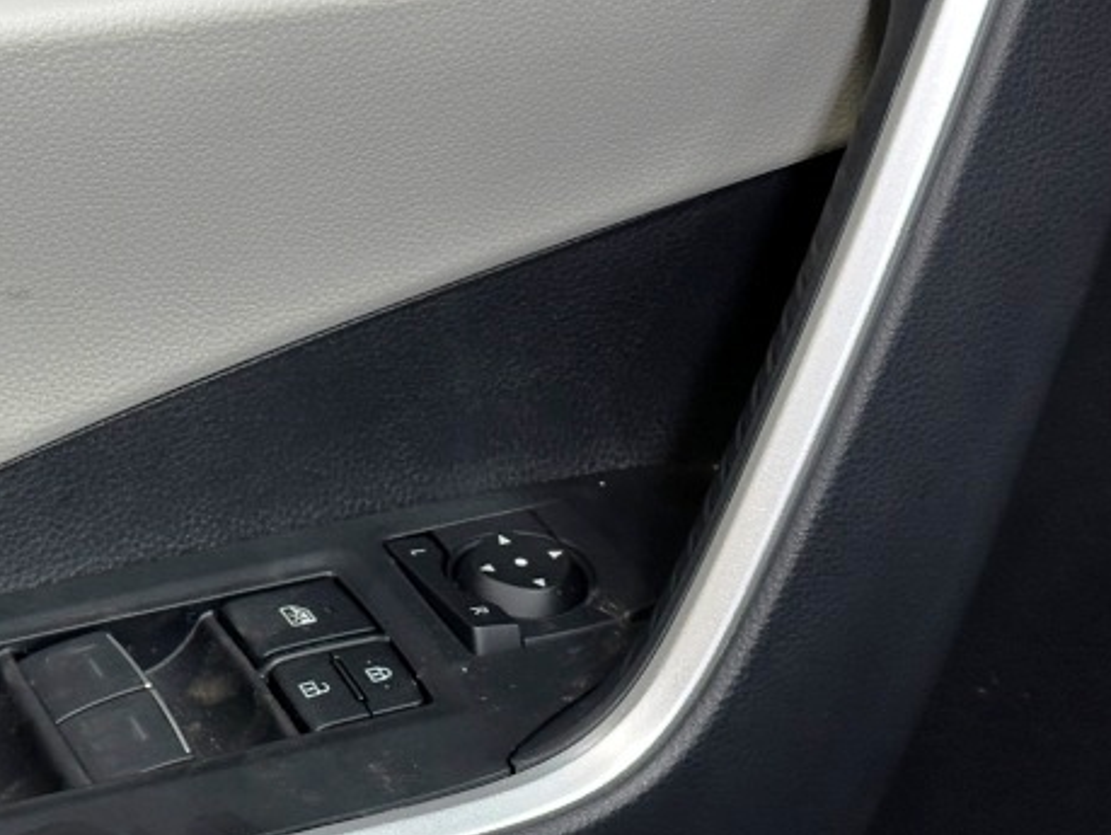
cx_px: 34
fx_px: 3437
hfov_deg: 18.0
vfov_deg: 13.8
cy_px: 305
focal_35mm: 107
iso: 200
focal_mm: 6.86
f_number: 1.78
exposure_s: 1/40
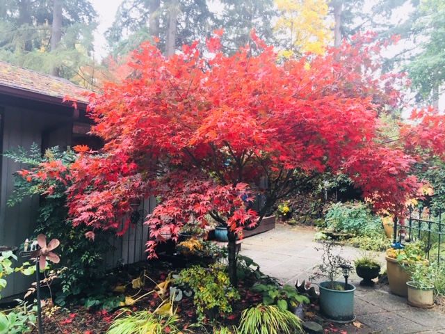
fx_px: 373
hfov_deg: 61.7
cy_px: 167
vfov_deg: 48.2
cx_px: 222
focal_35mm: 29
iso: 50
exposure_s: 1/30
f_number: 2.2
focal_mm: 4.15
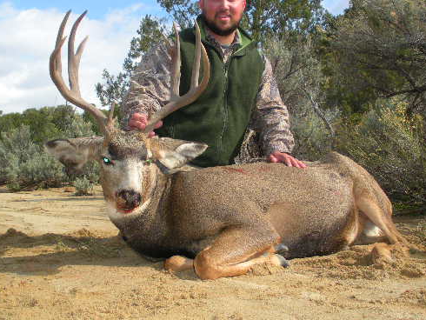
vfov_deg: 30.9
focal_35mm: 47
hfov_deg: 40.4
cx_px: 215
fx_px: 579
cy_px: 146
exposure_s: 1/659
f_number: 3.5
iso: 100
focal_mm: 6.3
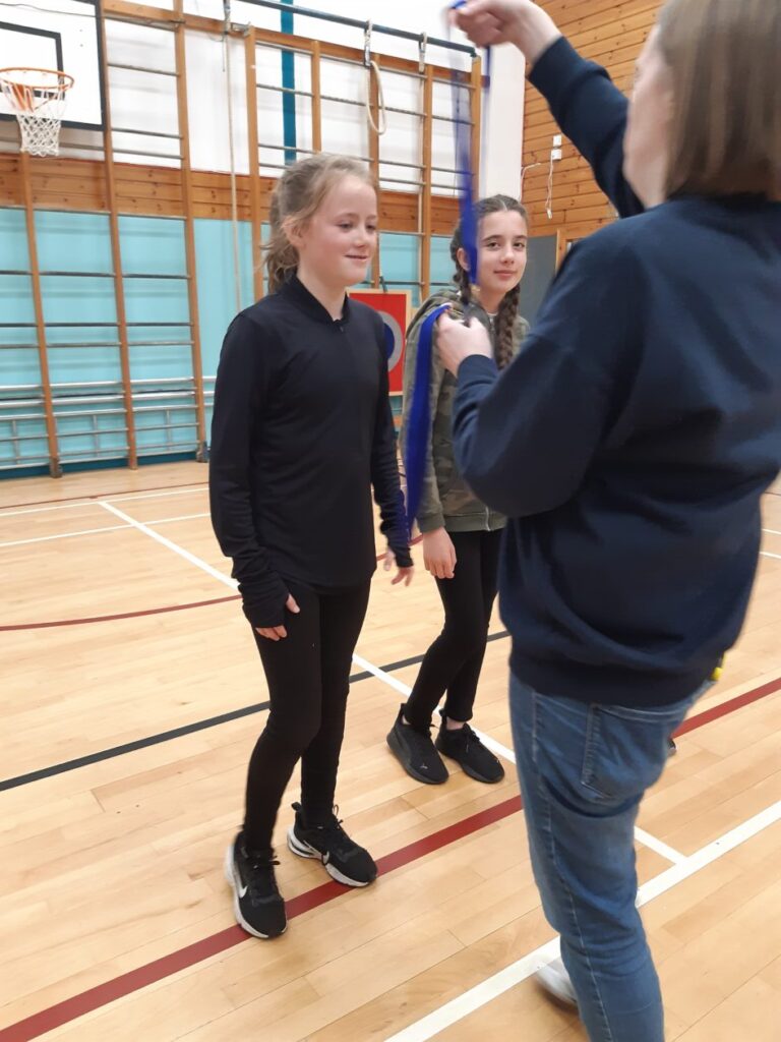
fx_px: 782
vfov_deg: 67.3
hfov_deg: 53.1
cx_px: 390
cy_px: 521
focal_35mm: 26
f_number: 1.7
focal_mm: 3.92
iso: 250
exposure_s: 1/25
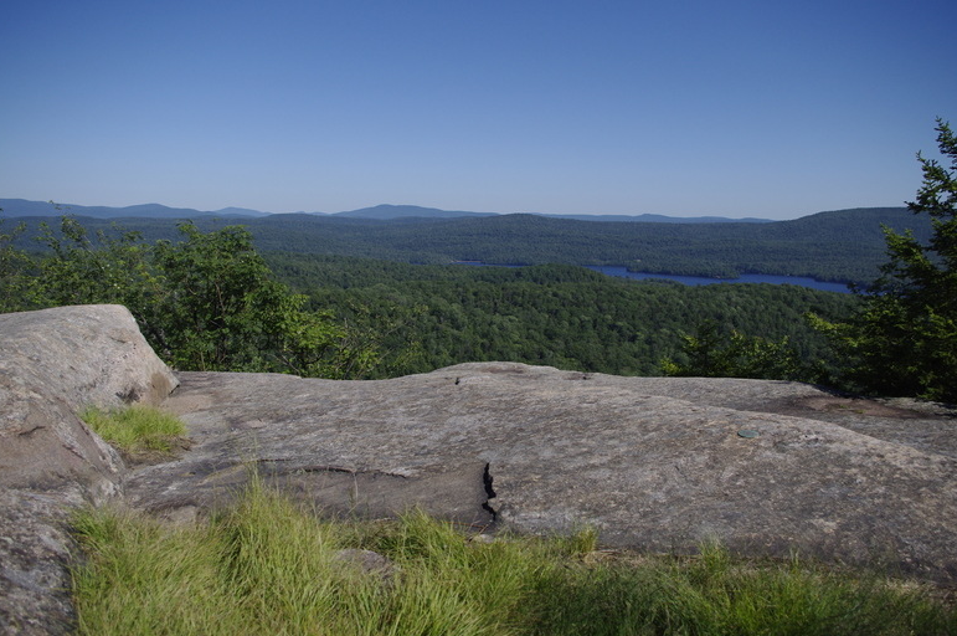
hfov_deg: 65.5
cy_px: 320
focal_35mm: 28
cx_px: 483
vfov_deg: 46.3
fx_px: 743
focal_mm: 18
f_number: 5
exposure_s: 1/1250
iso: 200
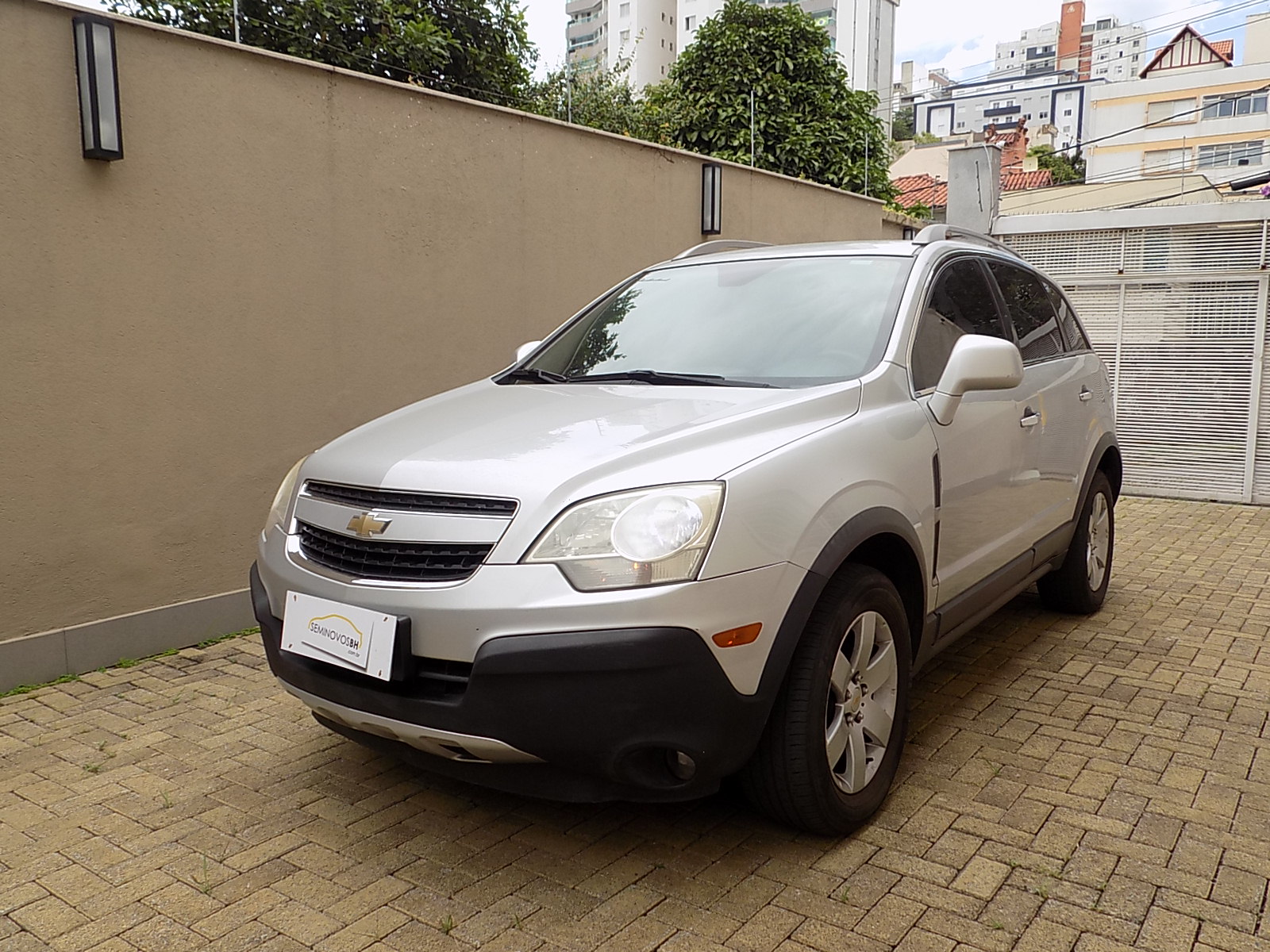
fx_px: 991
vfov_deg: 51.4
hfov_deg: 65.3
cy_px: 476
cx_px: 635
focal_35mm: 27
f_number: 3.2
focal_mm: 4.8
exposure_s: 1/500
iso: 80
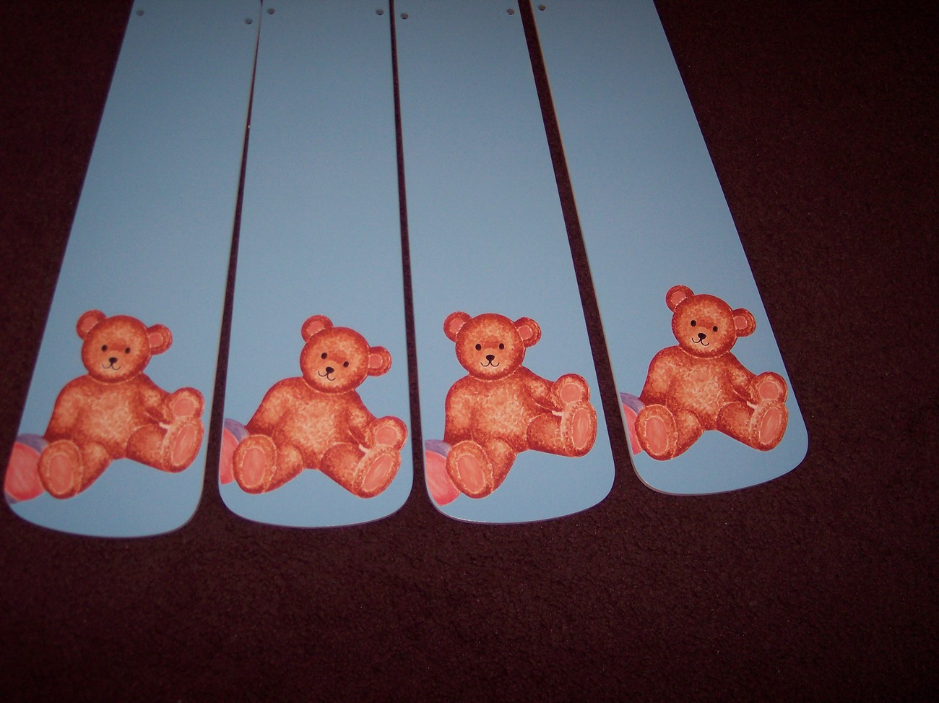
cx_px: 470
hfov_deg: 49.0
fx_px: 1030
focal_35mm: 38
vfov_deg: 37.7
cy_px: 352
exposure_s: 1/30
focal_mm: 8
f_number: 2.8
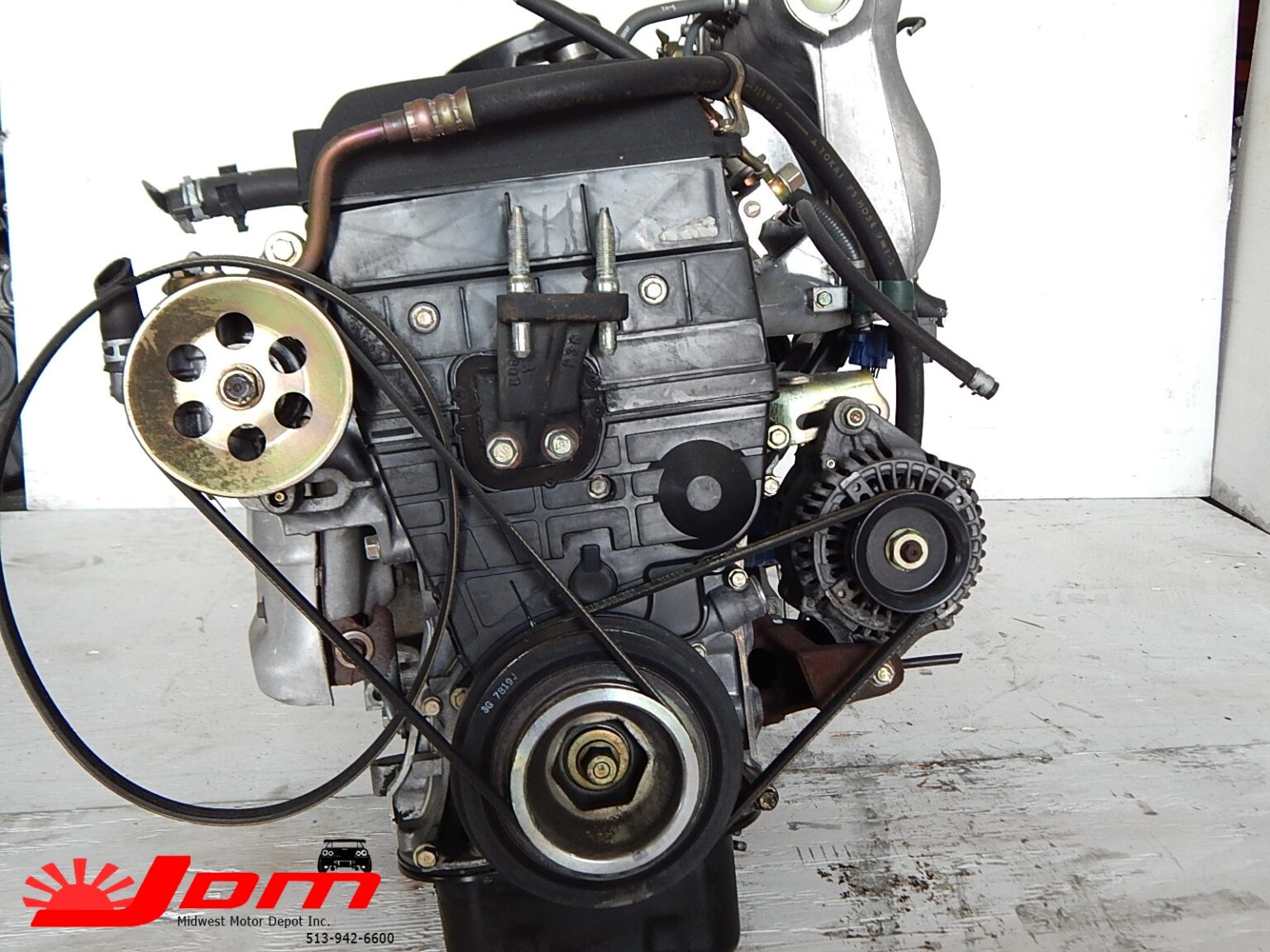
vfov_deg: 37.7
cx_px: 635
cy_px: 476
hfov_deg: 49.0
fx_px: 1394
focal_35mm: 38
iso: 200
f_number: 3.4
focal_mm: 6.8
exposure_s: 1/30
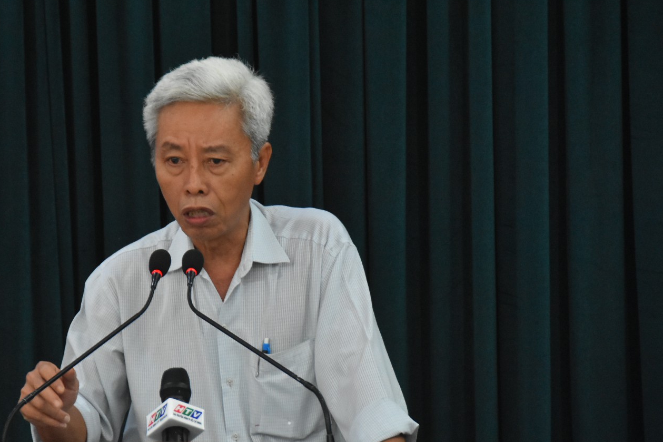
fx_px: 4799
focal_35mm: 261
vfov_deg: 5.3
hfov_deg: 7.9
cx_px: 244
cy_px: 227
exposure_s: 1/125
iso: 3200
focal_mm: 135
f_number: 5.6
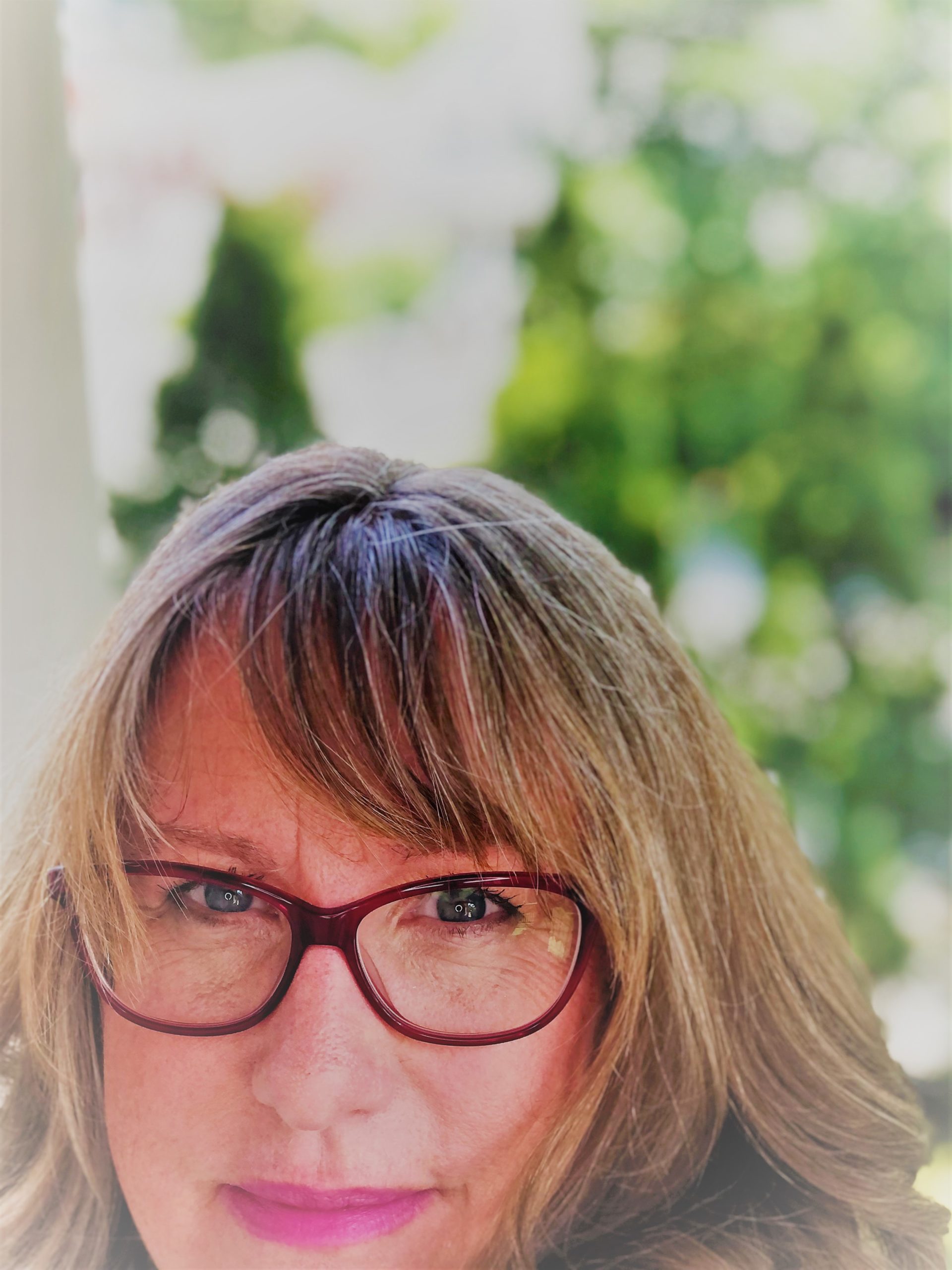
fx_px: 2090
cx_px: 476
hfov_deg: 25.7
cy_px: 635
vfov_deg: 33.8
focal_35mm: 57
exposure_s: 1/60
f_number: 2.8
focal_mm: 6.6
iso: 25
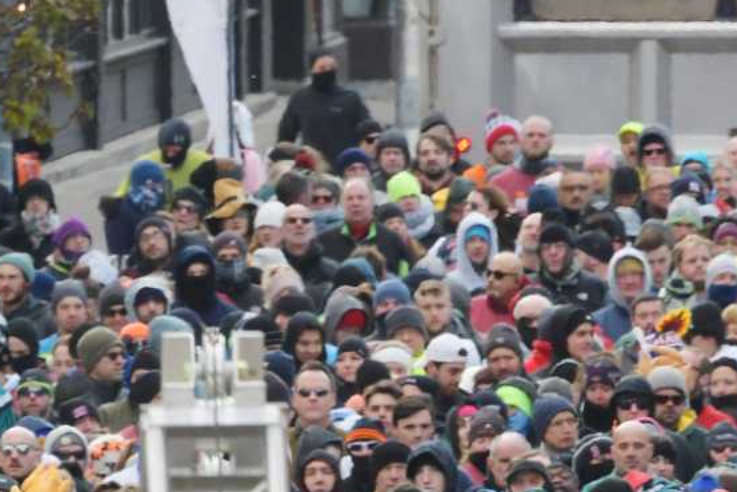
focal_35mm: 1500
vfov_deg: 0.9
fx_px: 30714
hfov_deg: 1.4
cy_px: 793
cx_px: 216
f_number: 8
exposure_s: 1/250
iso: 400
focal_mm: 270
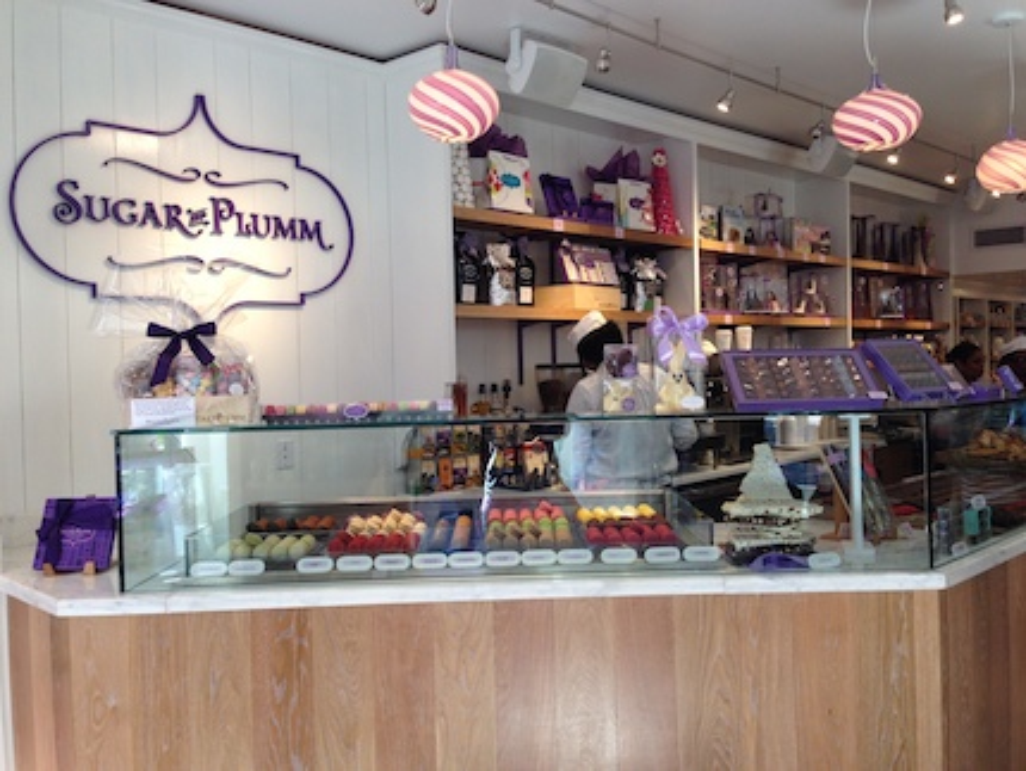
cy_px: 386
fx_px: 979
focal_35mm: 33
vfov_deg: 43.0
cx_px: 513
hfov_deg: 55.3
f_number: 2.4
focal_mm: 4.12
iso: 64
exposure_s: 1/60
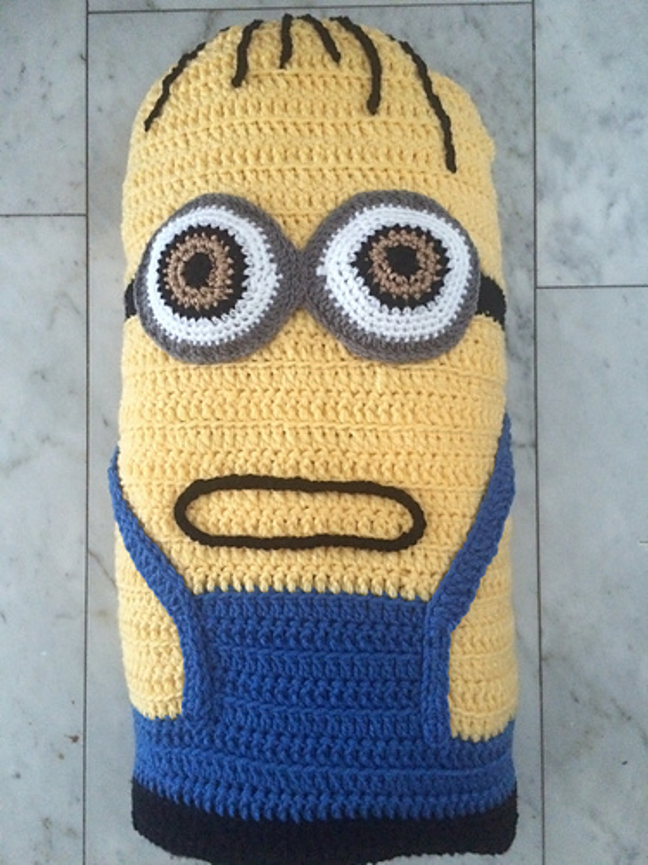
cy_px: 432
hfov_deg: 48.2
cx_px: 324
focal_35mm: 29
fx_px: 724
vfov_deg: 61.7
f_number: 2.2
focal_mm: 4.15
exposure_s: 1/17
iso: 500
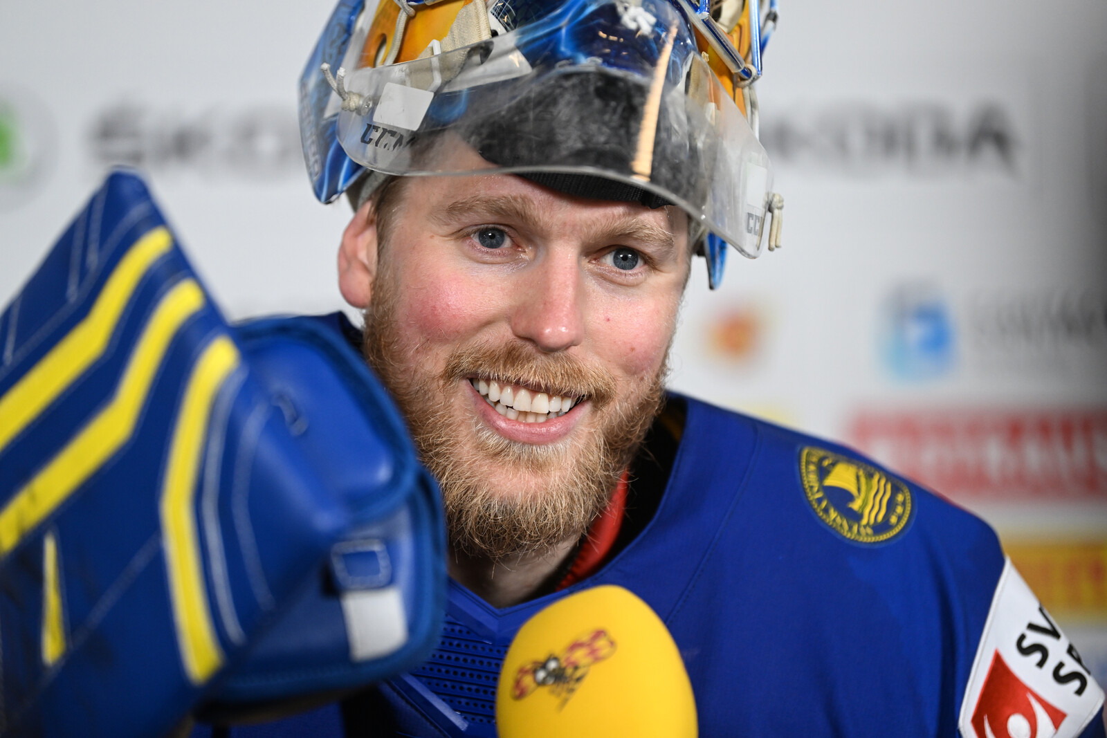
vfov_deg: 8.1
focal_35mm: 170
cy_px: 369
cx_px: 554
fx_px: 5228
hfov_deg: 12.1
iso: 1250
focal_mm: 170
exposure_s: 1/2000
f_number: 2.8
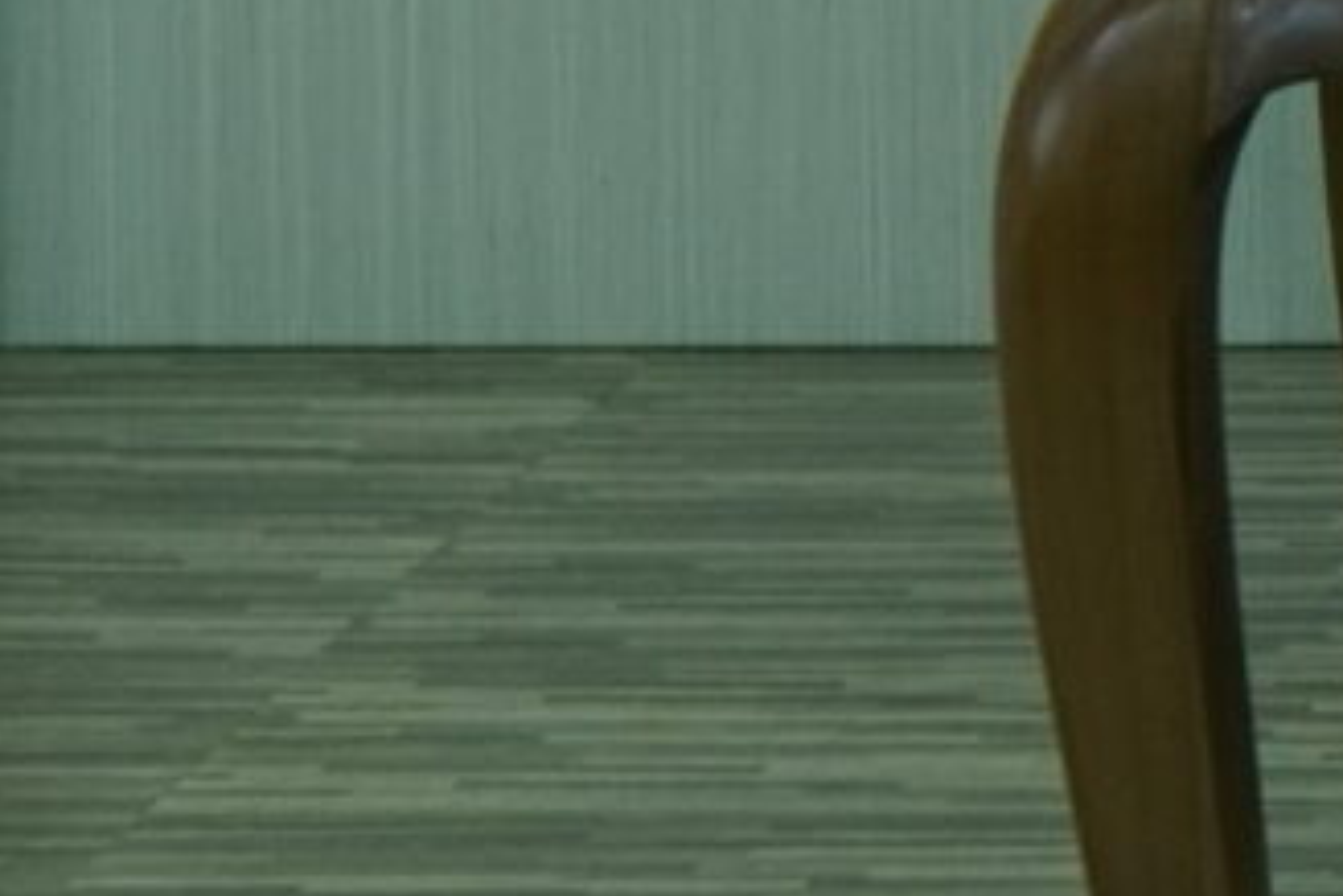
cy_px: -2258
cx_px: 3409
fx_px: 7013
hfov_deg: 9.5
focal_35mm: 188
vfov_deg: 6.4
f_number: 1.8
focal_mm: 16
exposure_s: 1/100
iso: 500
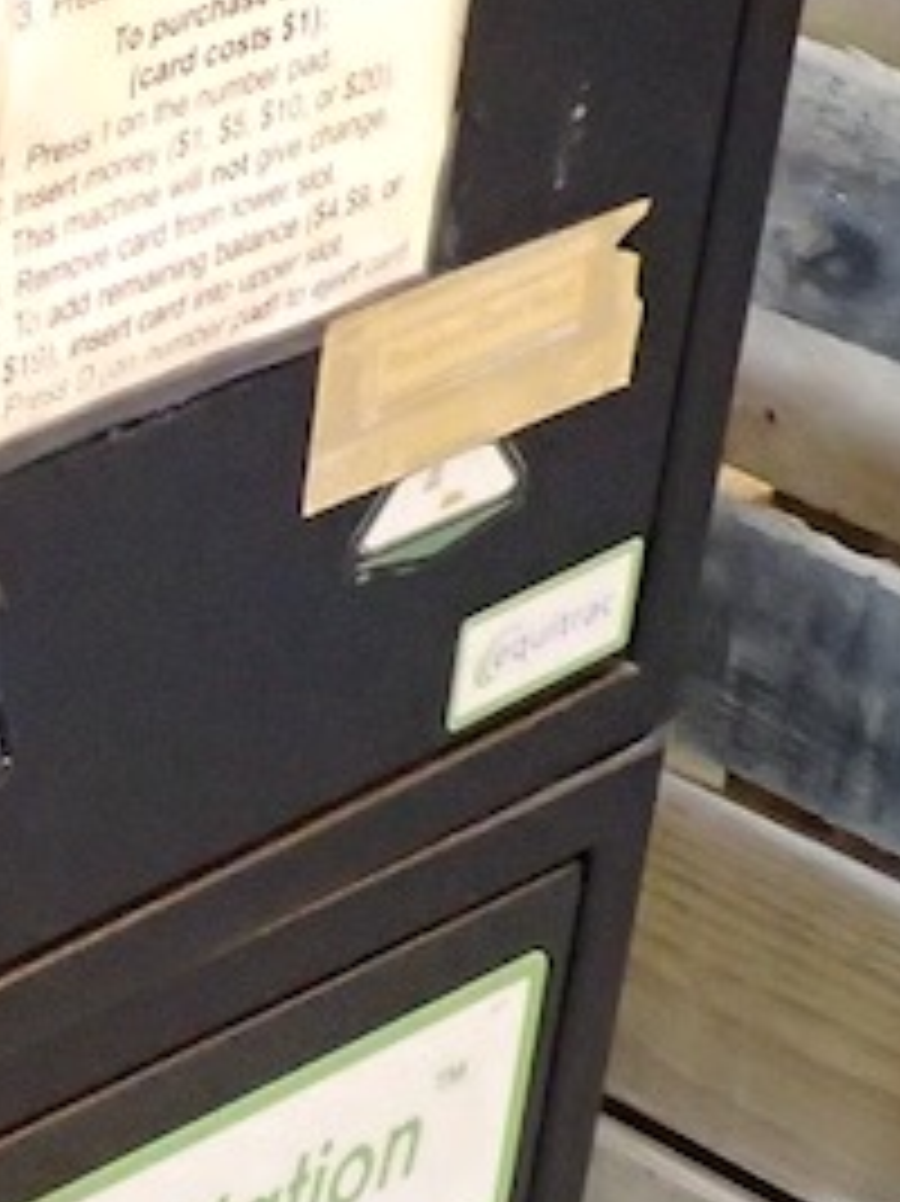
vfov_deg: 13.7
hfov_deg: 9.7
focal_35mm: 144
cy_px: 545
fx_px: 4996
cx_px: -810
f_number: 2.3
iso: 800
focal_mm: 5.5
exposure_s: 1/30
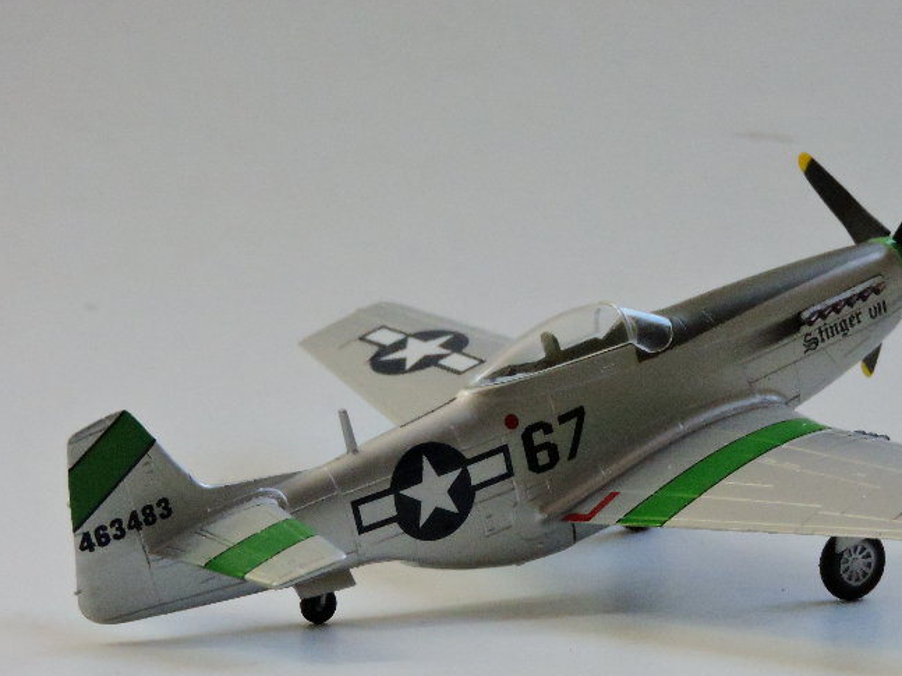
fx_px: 4168
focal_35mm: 160
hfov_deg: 12.3
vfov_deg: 9.3
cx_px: 581
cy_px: 433
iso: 1600
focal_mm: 20.6
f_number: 5
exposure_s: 1/200
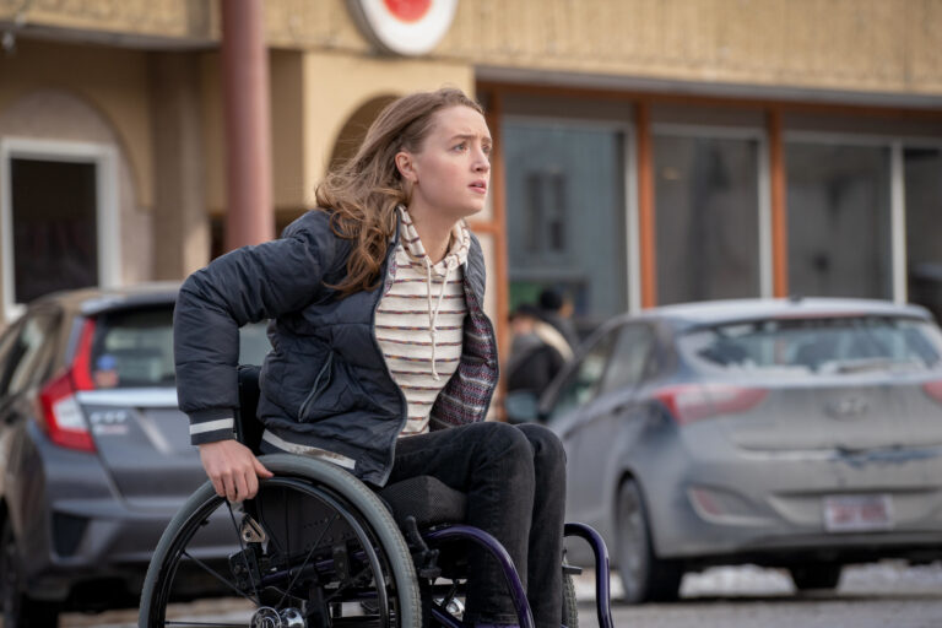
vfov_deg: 6.9
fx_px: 5233
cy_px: 314
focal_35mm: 200
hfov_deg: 10.3
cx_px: 471
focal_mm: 200
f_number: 6.3
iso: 1600
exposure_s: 1/1000
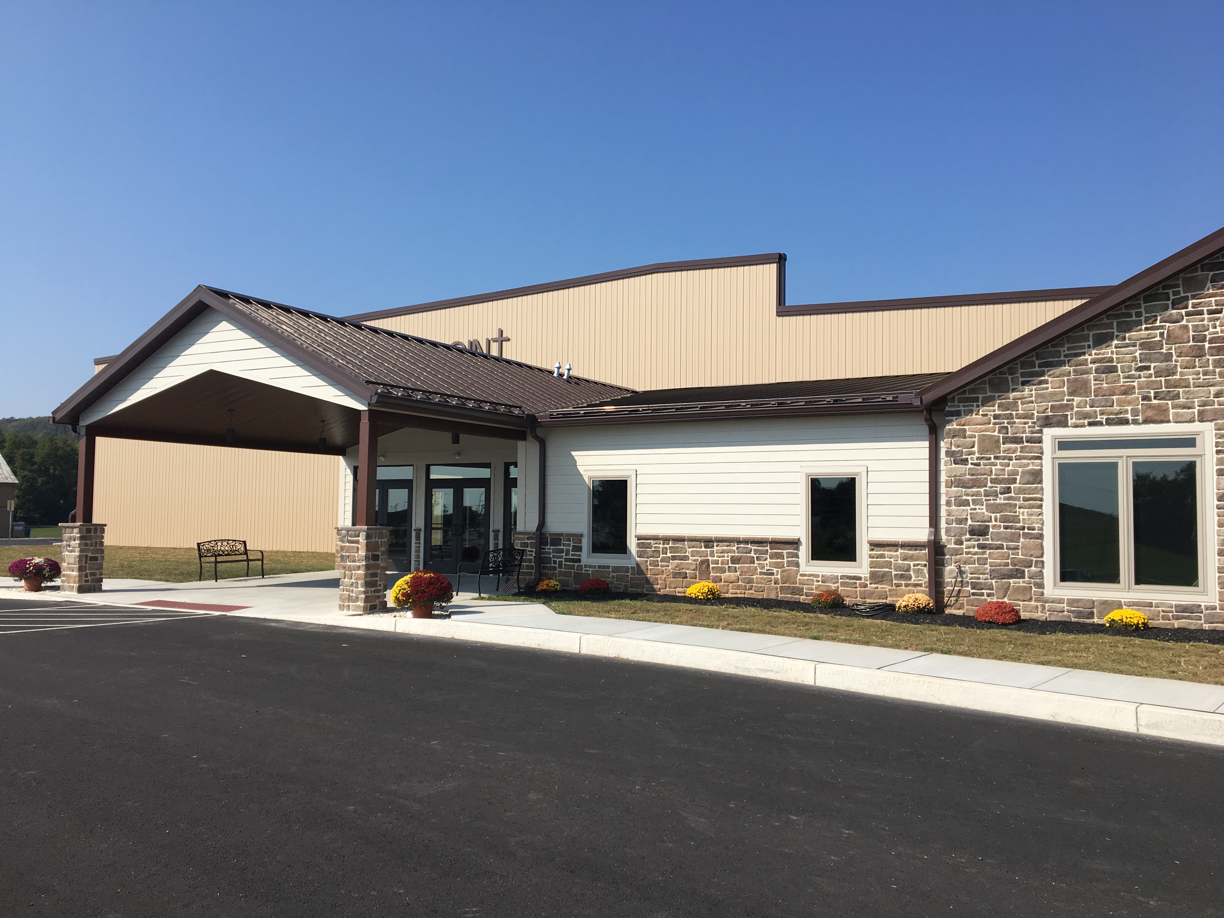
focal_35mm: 29
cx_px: 612
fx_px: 1025
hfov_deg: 61.7
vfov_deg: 48.2
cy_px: 459
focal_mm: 4.15
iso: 25
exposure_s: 1/2262
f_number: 2.2
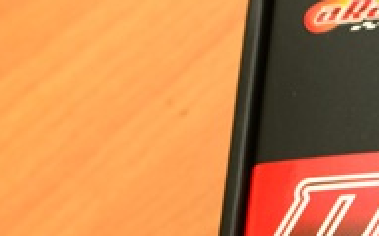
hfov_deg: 17.0
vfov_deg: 12.6
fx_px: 1063
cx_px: 665
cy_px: 222
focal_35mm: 103
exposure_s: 1/60
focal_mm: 28
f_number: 7.1
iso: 200
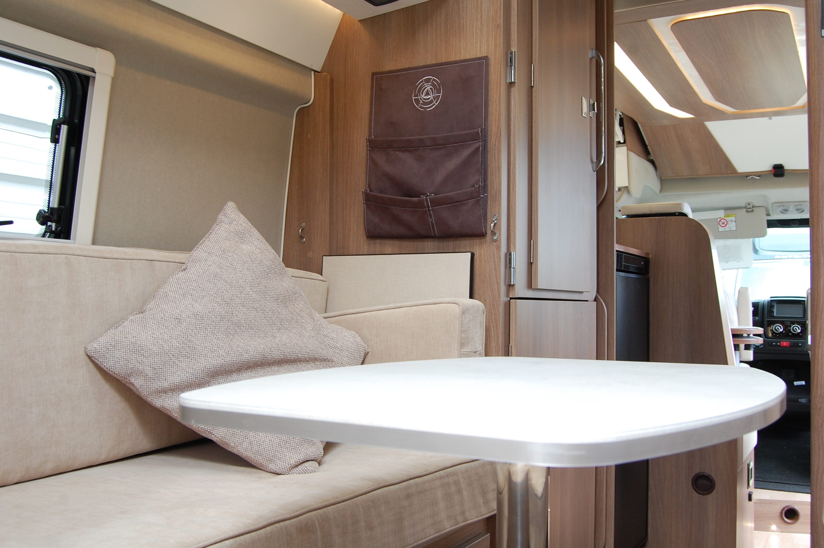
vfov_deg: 38.3
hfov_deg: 55.1
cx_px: 412
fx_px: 789
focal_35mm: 34
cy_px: 274
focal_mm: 23
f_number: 7.1
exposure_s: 1/30
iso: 400
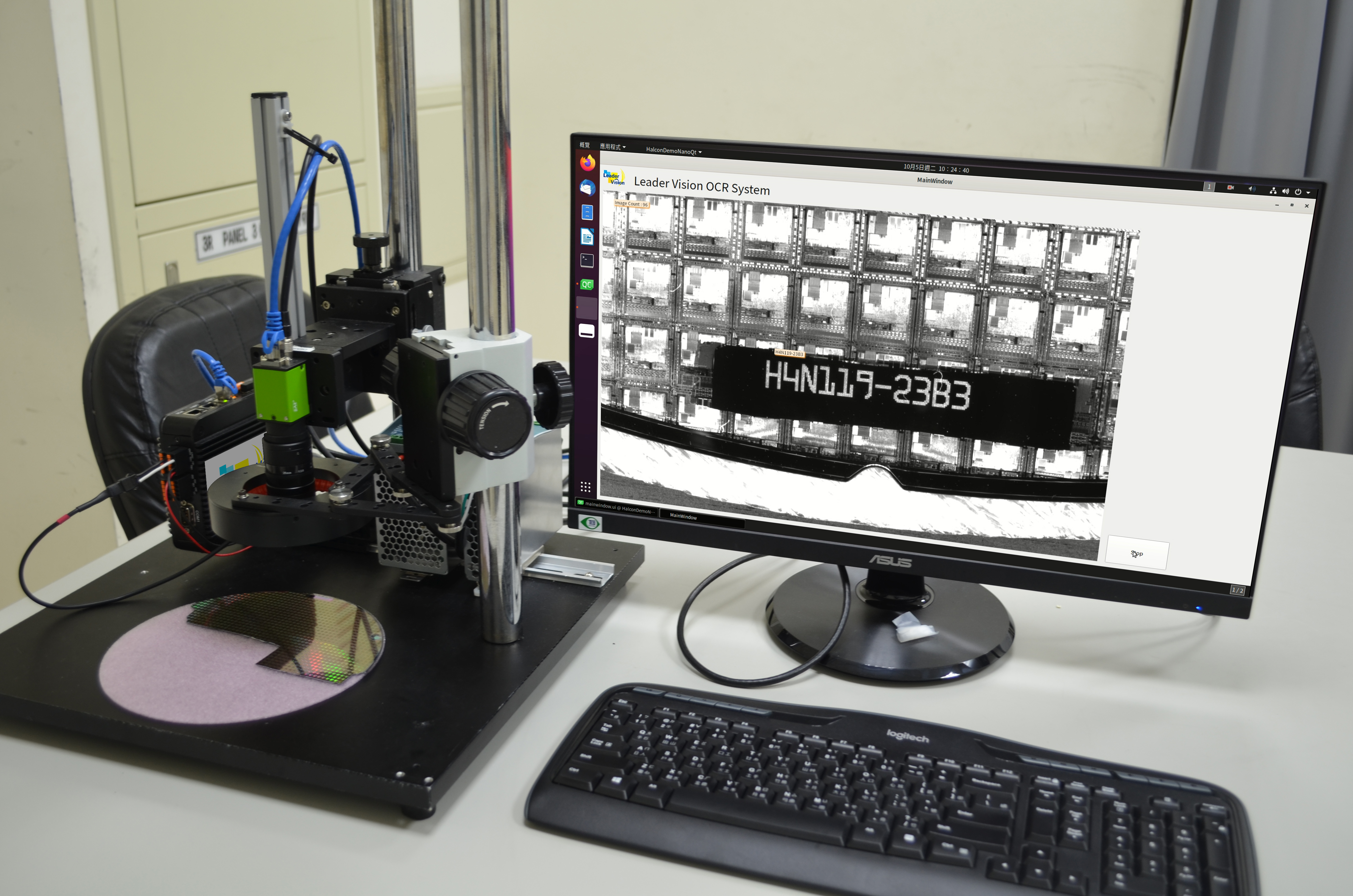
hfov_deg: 57.3
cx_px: 676
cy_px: 448
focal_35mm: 33
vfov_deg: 39.8
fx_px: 1238
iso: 160
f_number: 4
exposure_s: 1/13
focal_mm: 22
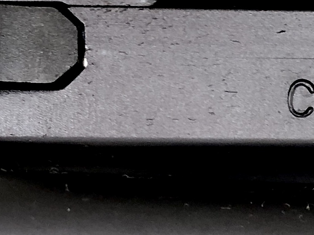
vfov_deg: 22.7
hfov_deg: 27.7
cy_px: 172
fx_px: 580
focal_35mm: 64
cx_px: 344
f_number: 1.8
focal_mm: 3.99
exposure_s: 1/15
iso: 50
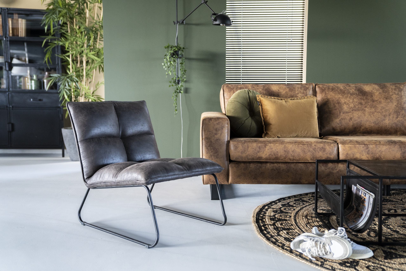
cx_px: 203
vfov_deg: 33.4
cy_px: 136
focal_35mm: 40
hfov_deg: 48.5
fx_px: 451
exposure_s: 1/80
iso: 2500
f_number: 2.8
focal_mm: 40
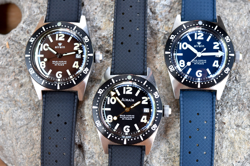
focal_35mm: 60
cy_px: 83
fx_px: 417
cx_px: 125
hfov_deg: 33.4
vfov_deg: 22.6
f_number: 5.6
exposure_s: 1/500
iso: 2000
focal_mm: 60
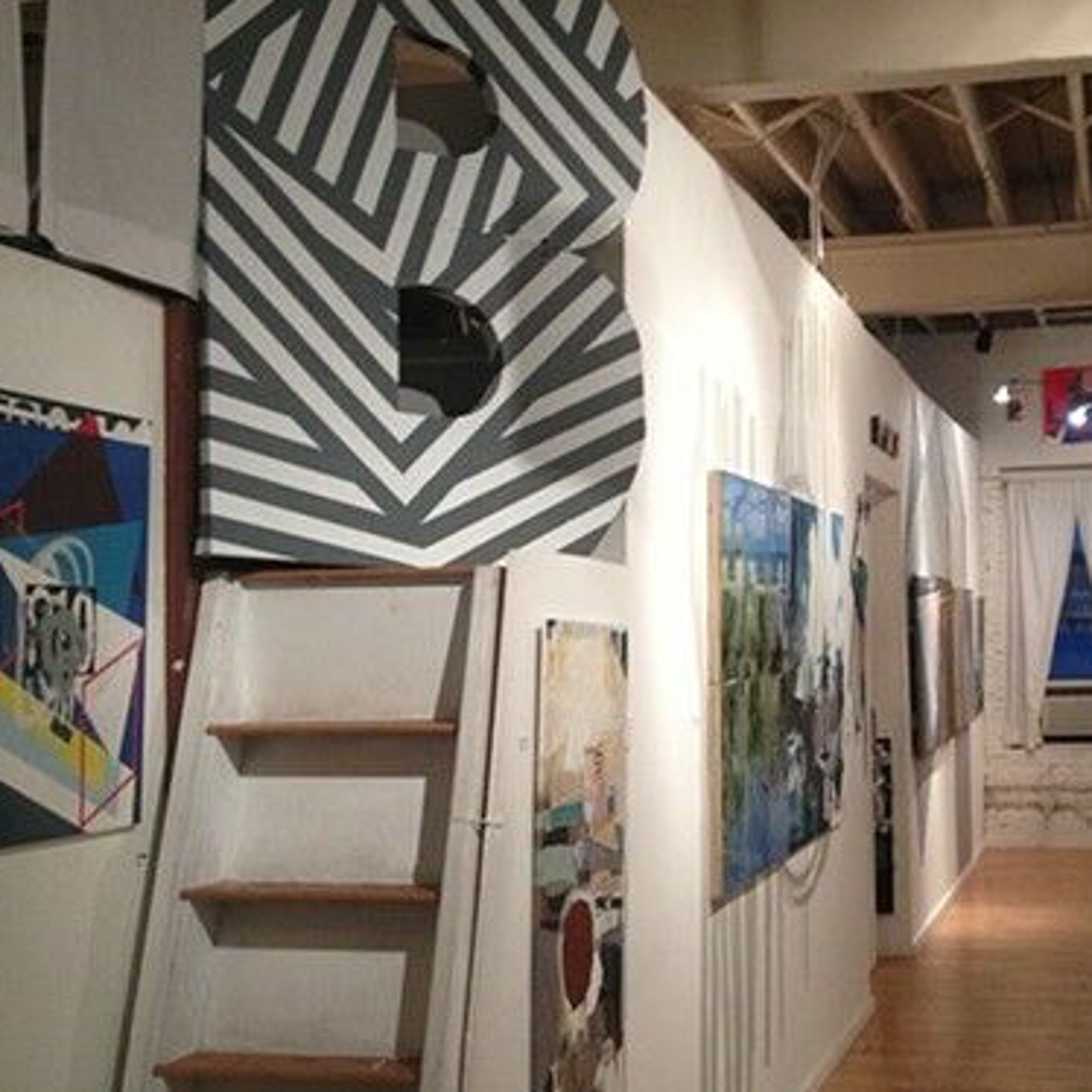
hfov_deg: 31.7
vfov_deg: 32.2
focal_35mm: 53
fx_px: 1892
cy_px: 572
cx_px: 797
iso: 200
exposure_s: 1/20
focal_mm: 4.3
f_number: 2.4
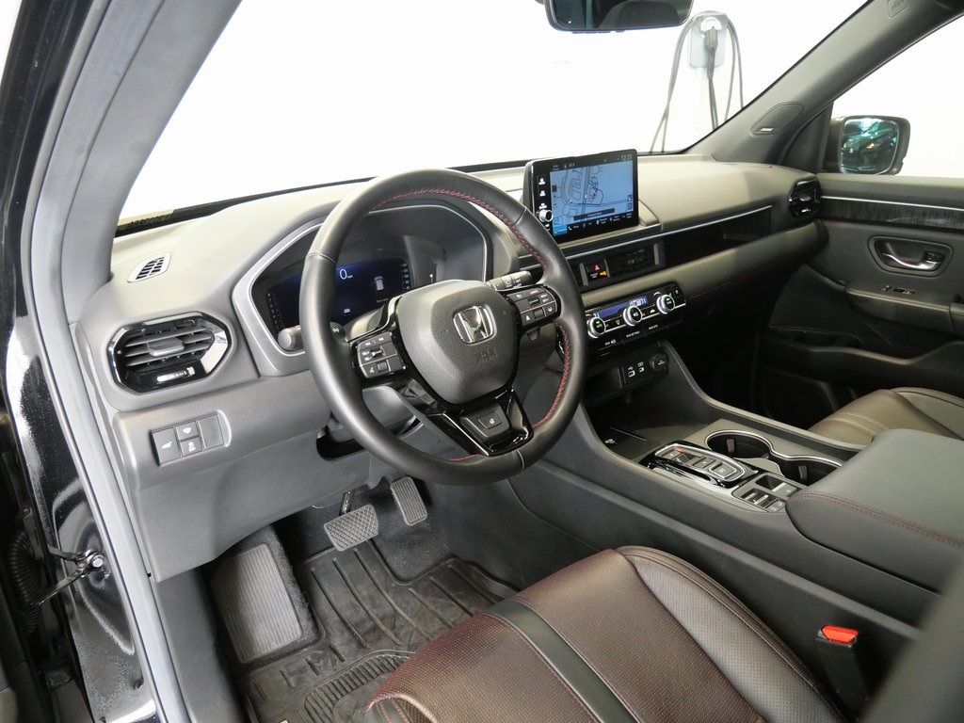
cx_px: 482
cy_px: 362
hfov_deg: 71.6
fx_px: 668
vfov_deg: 56.8
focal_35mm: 24
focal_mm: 12
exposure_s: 1/30
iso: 3200
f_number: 3.5
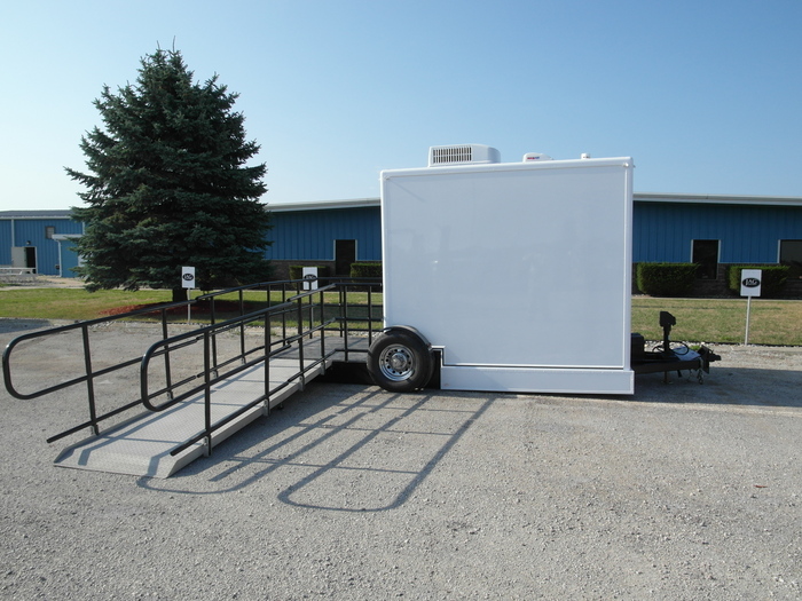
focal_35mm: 24
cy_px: 300
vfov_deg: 56.8
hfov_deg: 71.6
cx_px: 401
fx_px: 556
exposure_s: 1/500
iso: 80
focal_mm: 5.2
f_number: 4.4
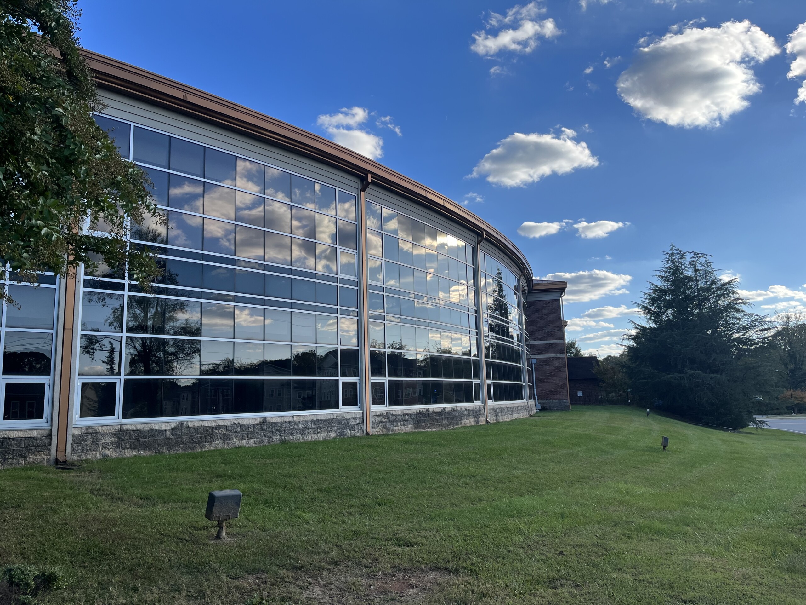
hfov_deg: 67.3
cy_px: 302
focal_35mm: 26
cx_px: 403
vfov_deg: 53.1
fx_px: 605
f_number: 1.6
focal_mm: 5.1
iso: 50
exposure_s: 1/1923
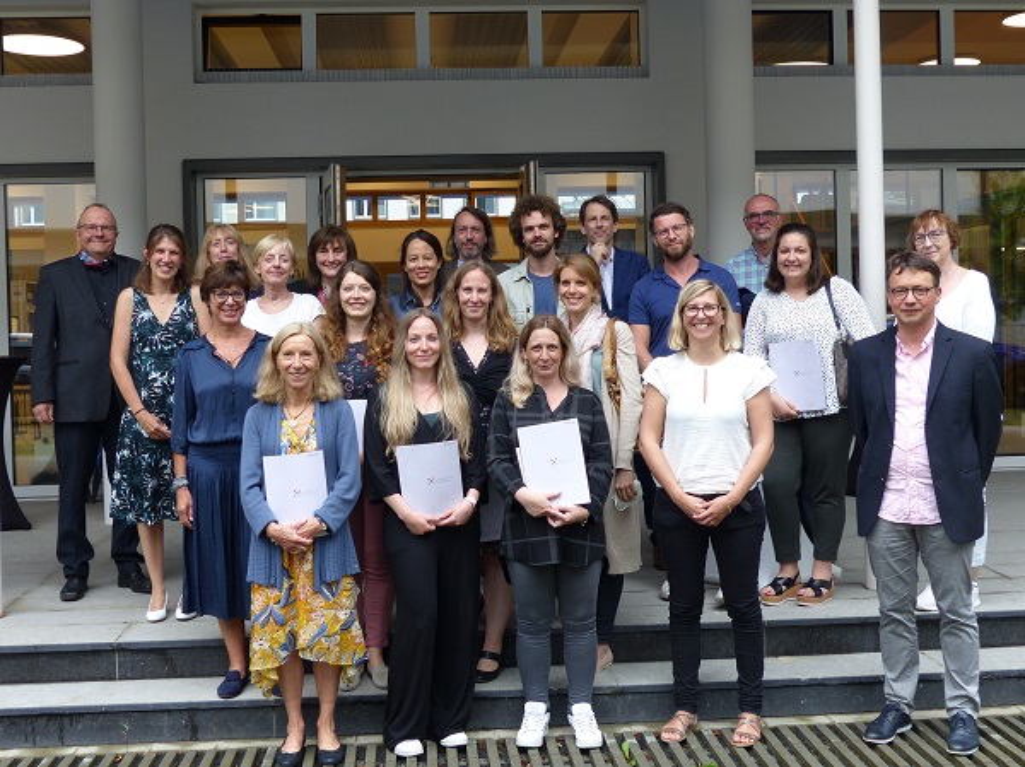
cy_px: 384
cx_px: 512
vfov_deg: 35.1
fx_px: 1213
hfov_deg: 45.8
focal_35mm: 41
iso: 100
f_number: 2.8
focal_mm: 7.4
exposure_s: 1/100
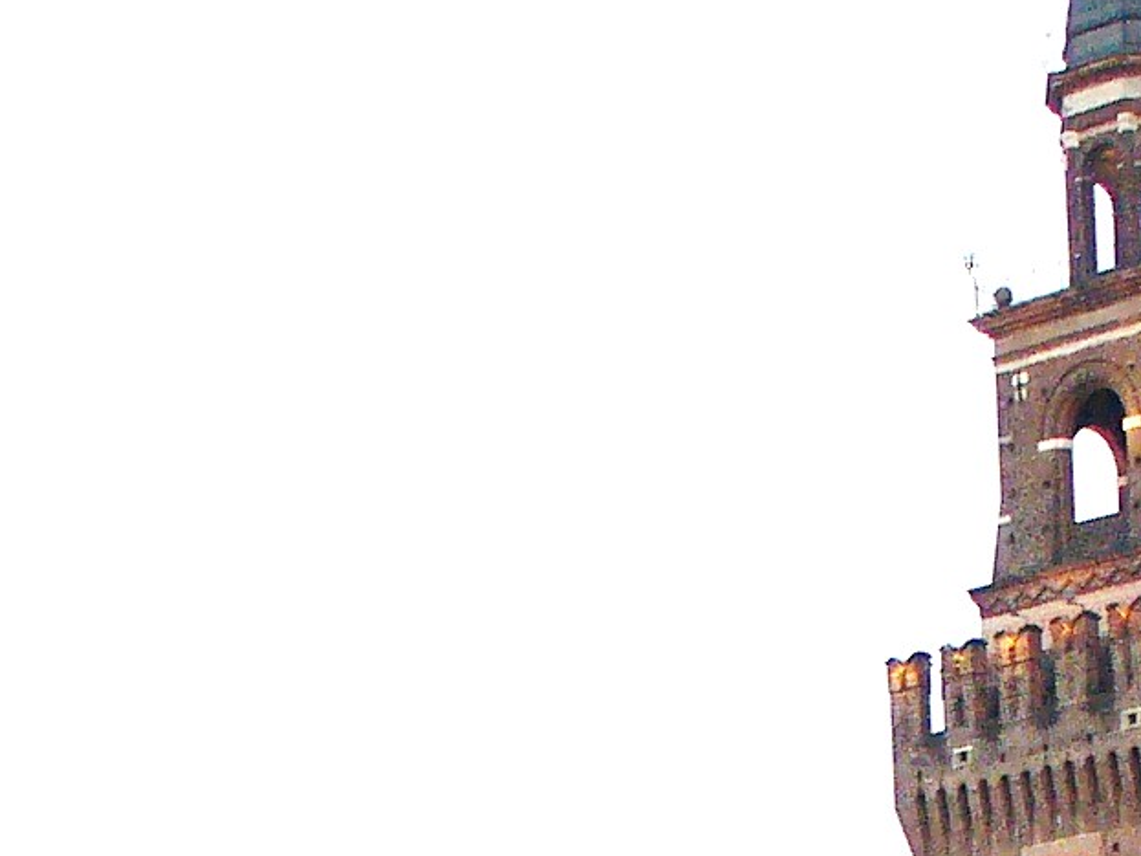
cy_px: 1360
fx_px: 5009
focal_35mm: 152
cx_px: 621
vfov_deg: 9.4
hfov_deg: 13.0
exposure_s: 1/60
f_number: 2.8
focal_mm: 6.1
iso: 100
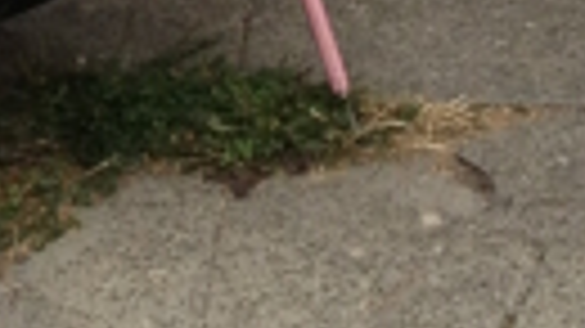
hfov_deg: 8.2
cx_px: 356
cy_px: -1139
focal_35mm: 264
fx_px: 4093
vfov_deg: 4.2
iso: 50
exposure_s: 1/557
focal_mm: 4.28
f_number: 2.4
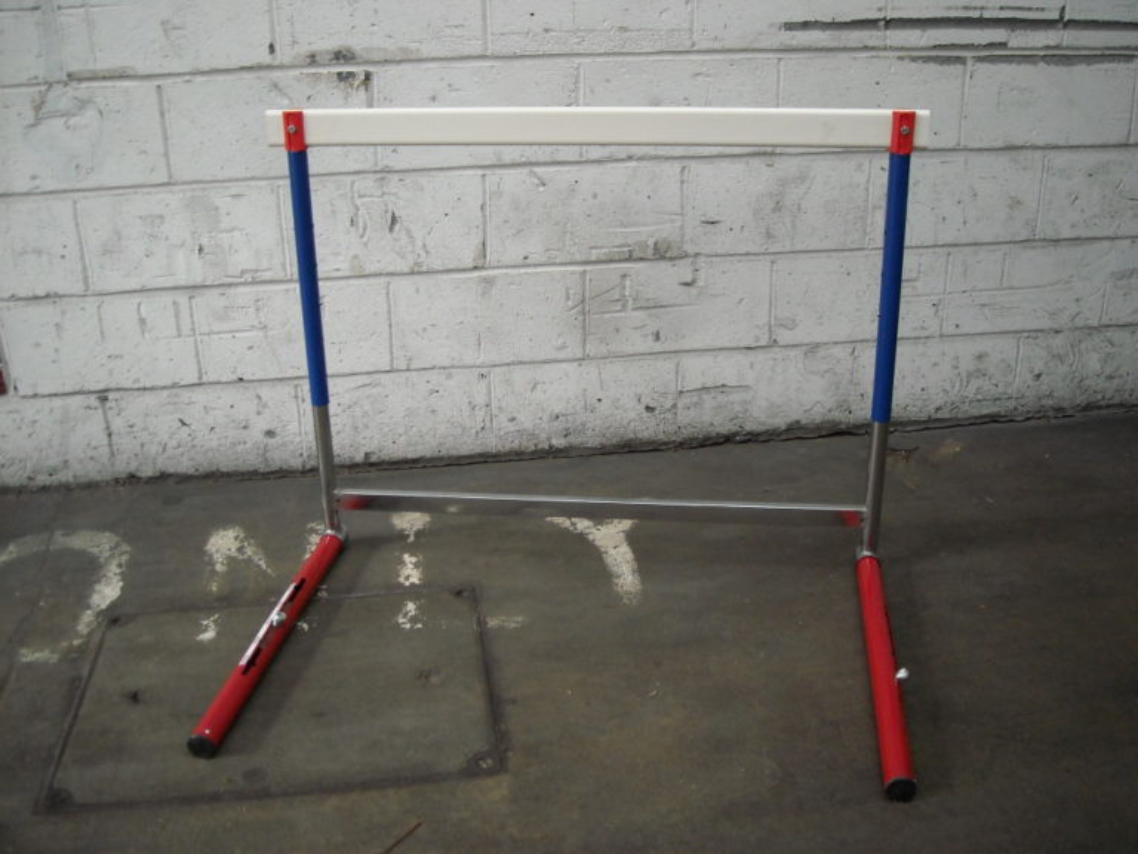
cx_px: 569
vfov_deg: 40.7
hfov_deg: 52.6
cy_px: 427
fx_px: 1151
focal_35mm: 35
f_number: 2.8
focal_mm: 5.7
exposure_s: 1/250
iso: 227
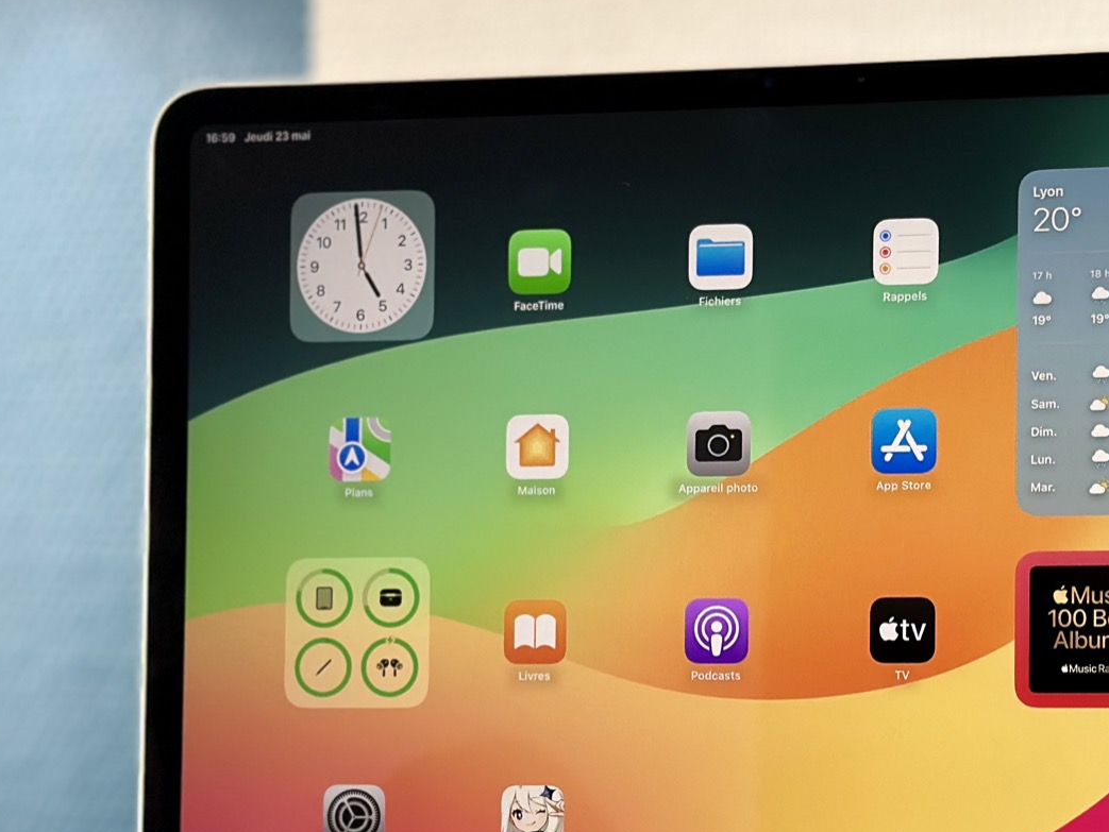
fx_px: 2948
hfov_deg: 21.2
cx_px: 810
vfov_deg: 16.0
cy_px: 622
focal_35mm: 92
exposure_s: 1/111
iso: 125
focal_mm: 6.86
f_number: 1.78
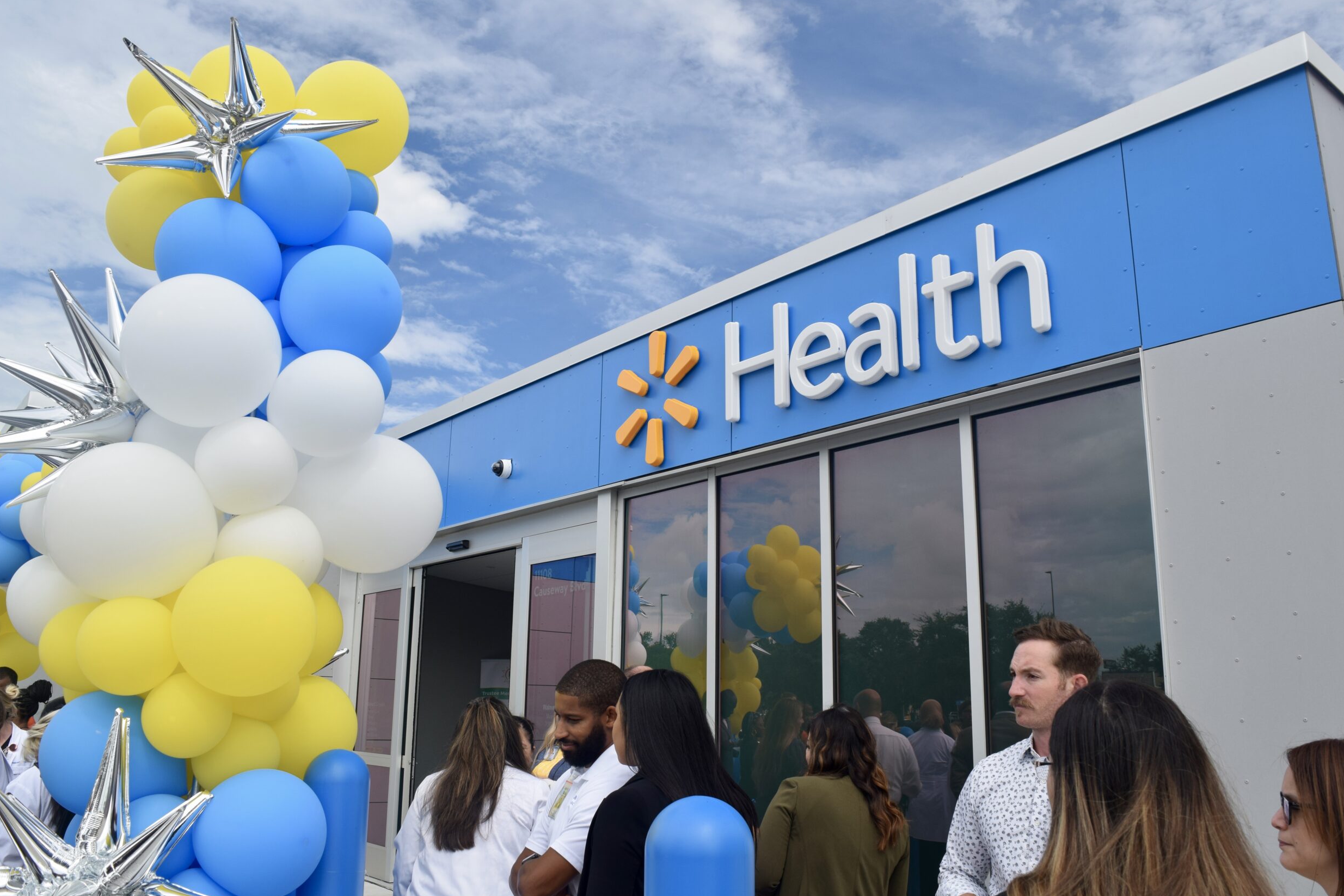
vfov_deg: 46.4
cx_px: 677
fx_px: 1045
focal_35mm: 28
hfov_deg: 65.5
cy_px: 453
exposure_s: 1/250
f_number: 8
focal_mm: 18
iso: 200
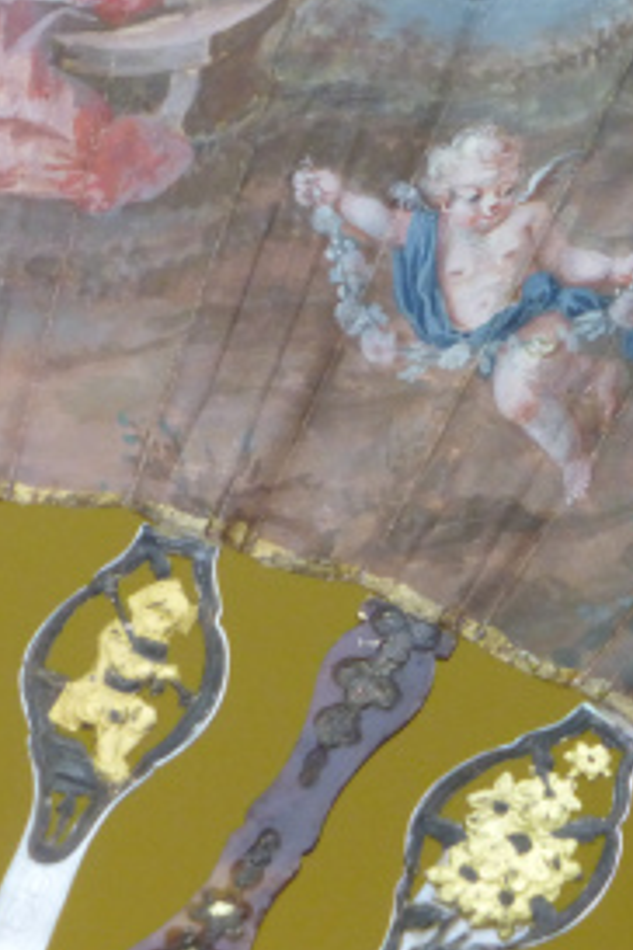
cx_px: 810
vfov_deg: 10.6
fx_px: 5116
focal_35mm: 194
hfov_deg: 7.0
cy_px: 345
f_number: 5.2
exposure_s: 1/10
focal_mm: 15.1
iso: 400
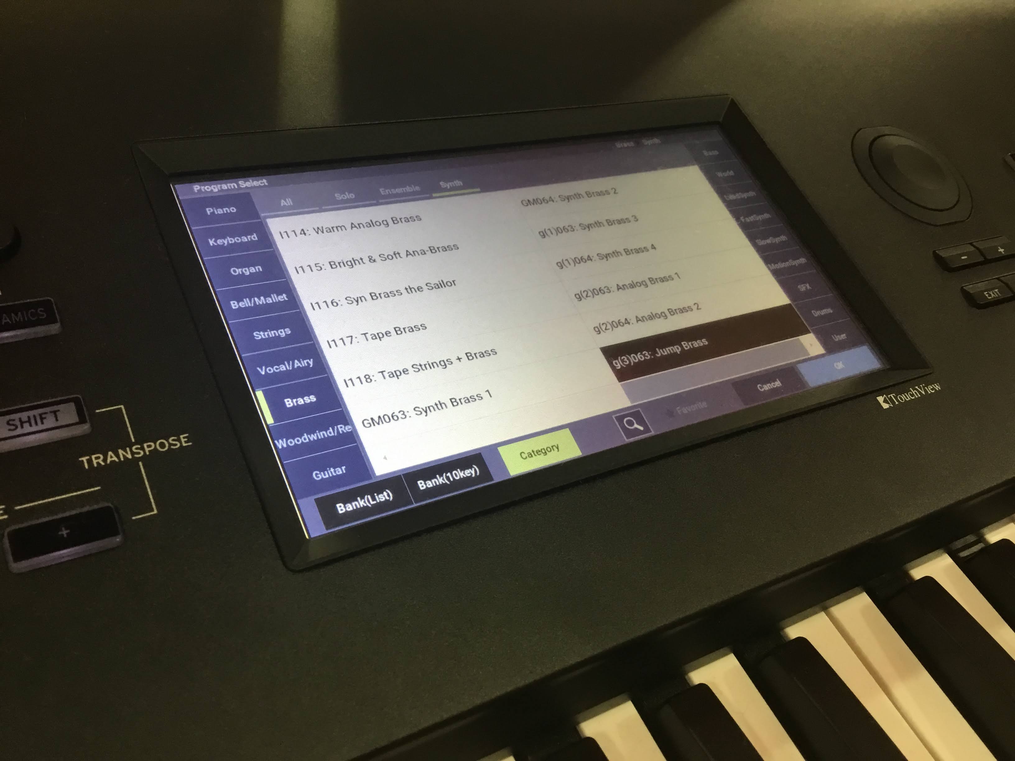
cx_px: 508
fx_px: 909
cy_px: 380
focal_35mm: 31
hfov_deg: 58.4
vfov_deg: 45.4
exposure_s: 1/30
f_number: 2.4
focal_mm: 3.3
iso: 80
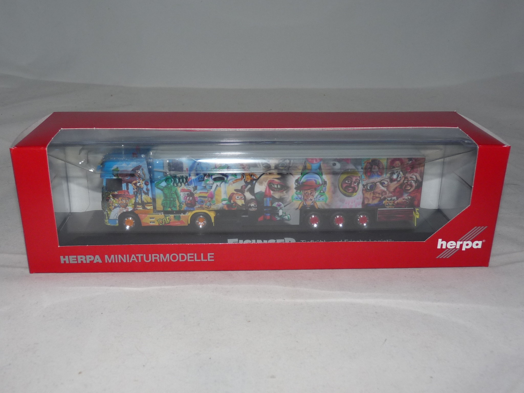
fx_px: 545
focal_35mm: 36
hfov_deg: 51.4
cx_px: 262
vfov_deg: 39.7
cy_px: 196
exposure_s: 1/125
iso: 100
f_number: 2.8
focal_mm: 4.8
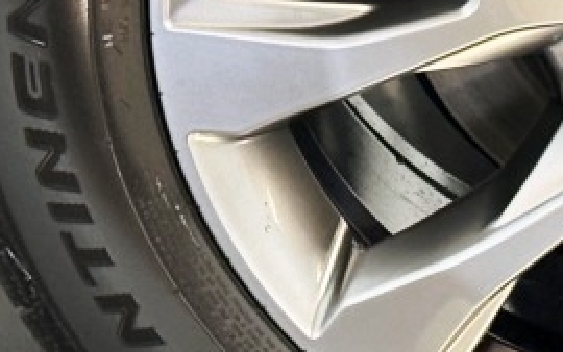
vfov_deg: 6.8
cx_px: 709
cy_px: 2
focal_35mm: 193
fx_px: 2963
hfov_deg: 10.6
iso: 500
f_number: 1.78
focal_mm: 6.86
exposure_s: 1/30
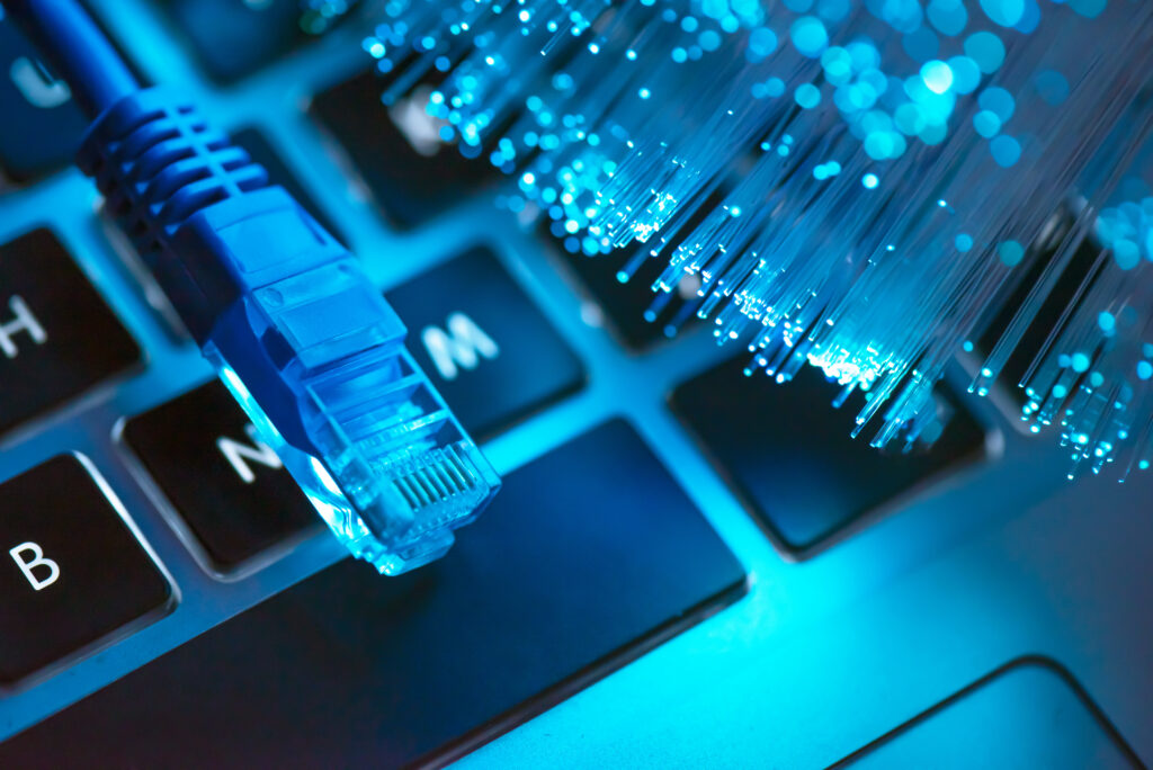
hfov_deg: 19.4
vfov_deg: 13.1
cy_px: 385
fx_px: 3365
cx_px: 576
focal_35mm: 105
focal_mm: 105
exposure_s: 1/100
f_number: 5.6
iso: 800
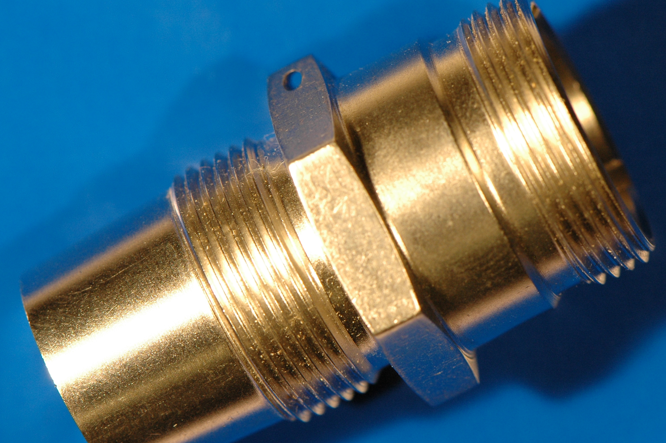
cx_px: 341
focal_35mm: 202
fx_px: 3727
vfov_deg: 6.8
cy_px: 246
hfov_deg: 10.2
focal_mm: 105
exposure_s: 1/400
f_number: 7.1
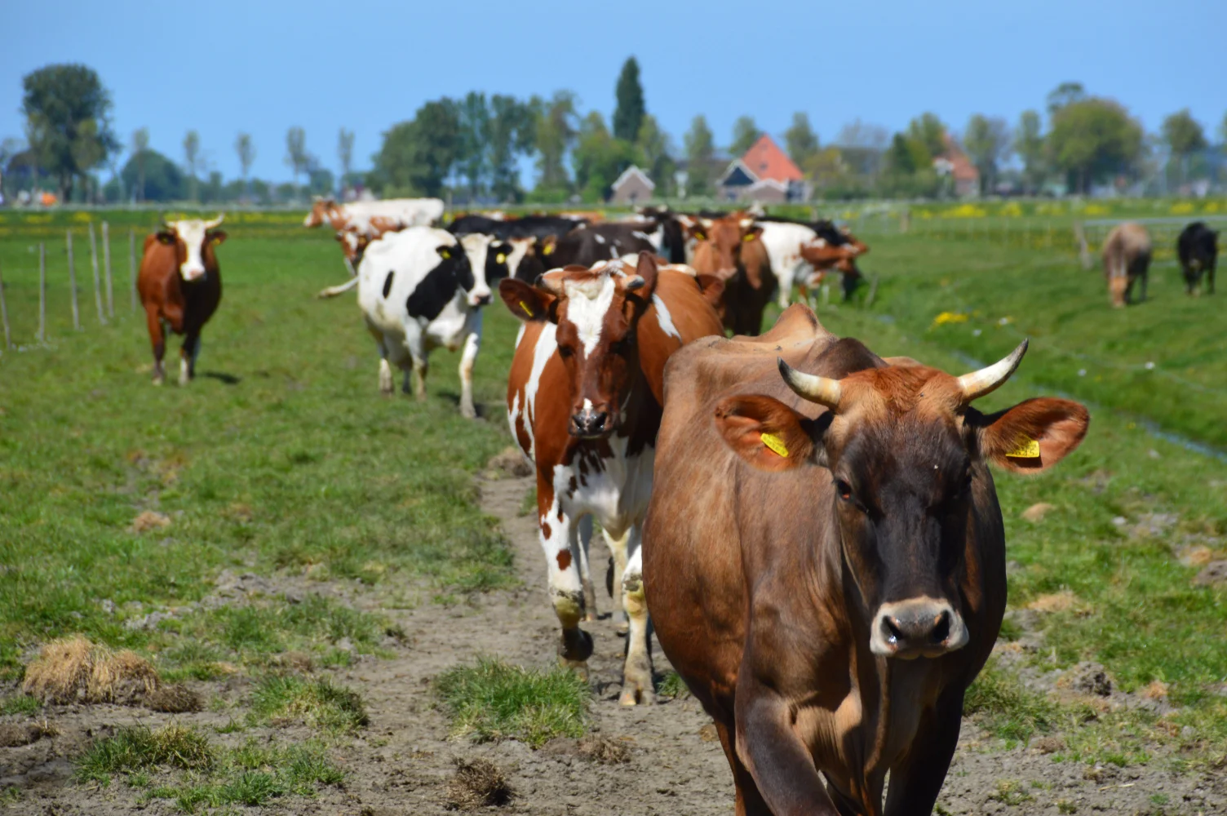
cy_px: 408
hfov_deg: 6.9
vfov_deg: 4.6
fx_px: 10216
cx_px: 614
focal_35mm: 300
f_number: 11
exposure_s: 1/500
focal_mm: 200
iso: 320
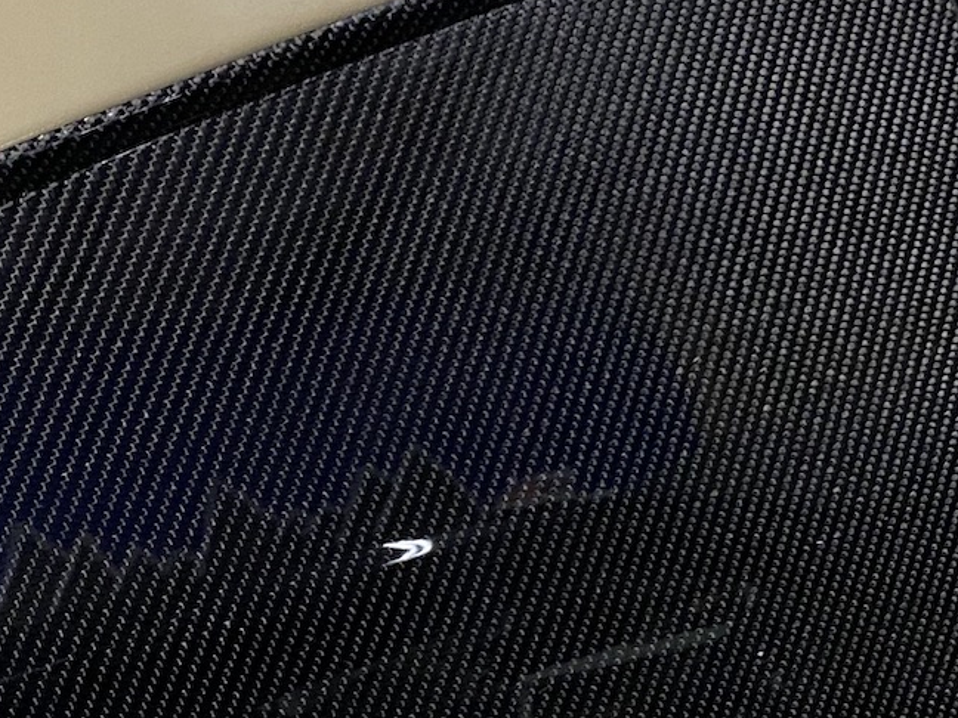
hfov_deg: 24.7
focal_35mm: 77
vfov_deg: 19.1
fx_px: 2131
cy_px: 479
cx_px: 121
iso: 500
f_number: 1.8
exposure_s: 1/40
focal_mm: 4.25
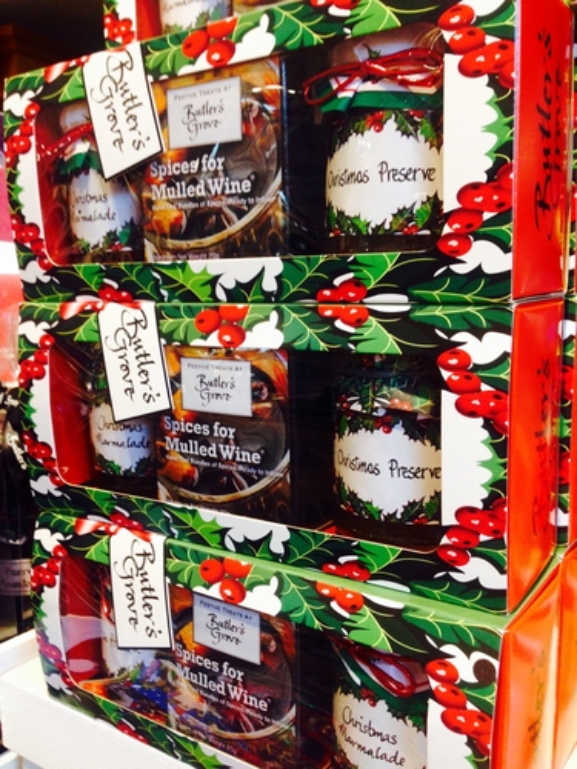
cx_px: 288
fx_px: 733
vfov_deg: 55.4
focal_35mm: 33
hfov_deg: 42.9
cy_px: 384
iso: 80
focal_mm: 4.12
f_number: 2.4
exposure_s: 1/20
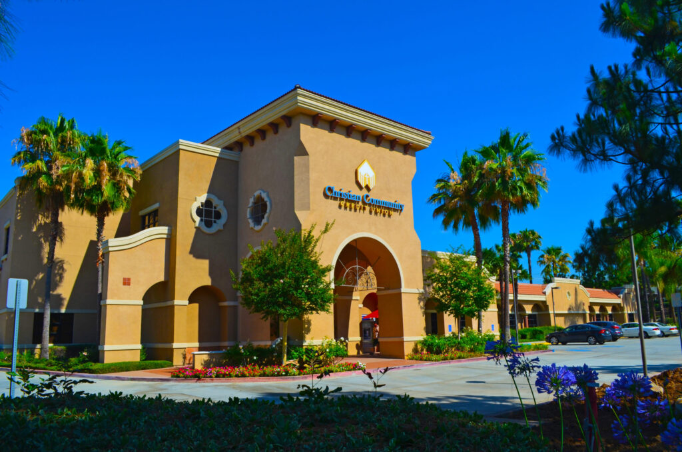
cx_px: 341
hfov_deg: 67.5
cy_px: 226
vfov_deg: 47.7
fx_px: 510
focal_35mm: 27
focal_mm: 18
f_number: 11
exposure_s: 1/160
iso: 100
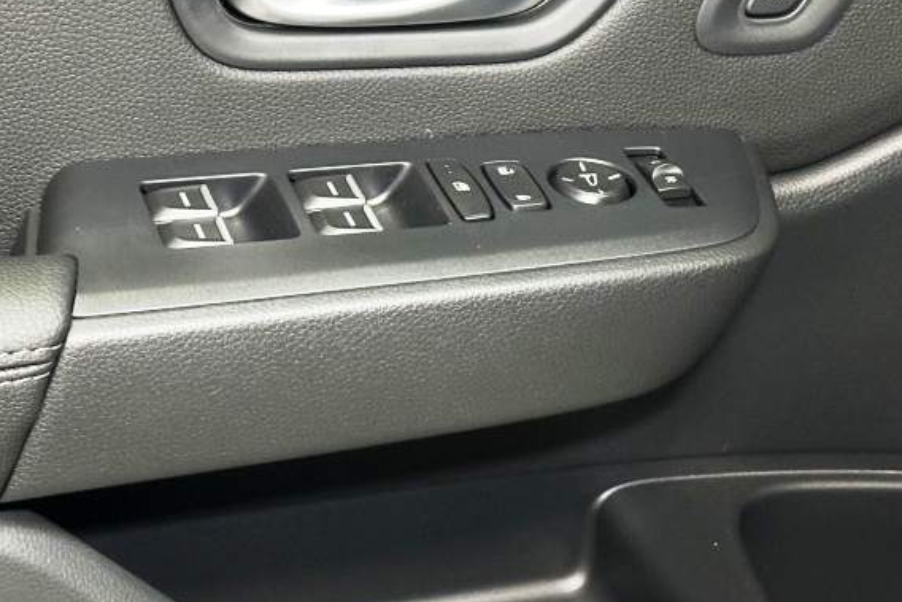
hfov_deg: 22.6
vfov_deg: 15.1
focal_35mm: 90
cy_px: 108
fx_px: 2255
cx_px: 480
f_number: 1.78
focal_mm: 6.86
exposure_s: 1/24
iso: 640
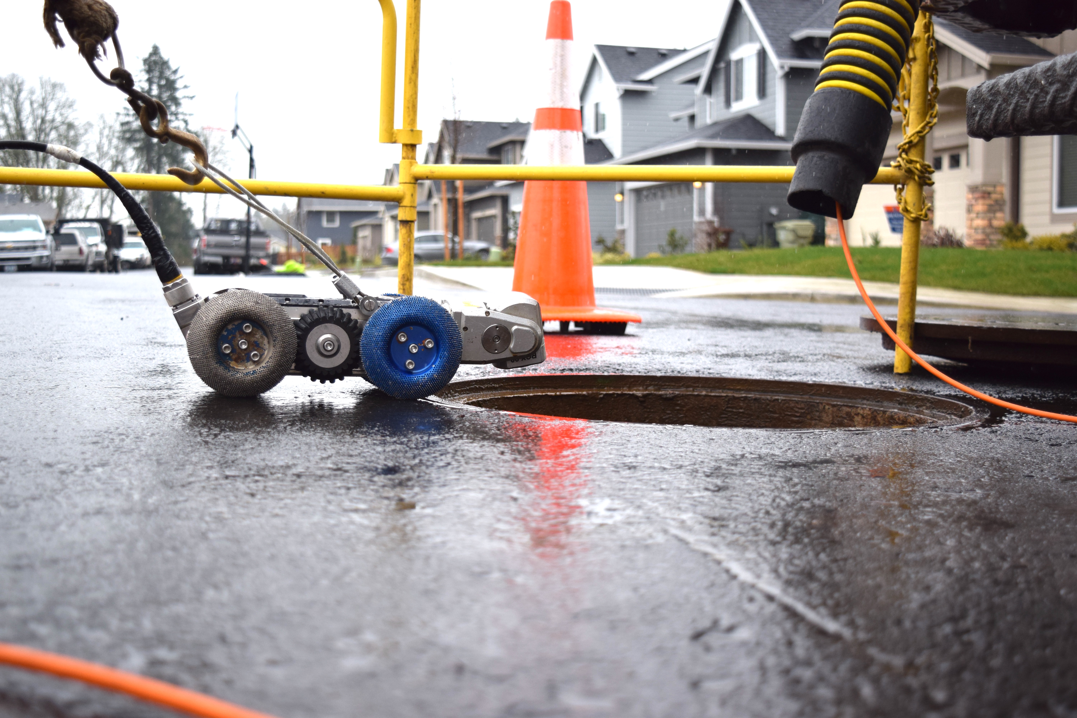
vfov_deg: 30.8
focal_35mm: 44
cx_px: 538
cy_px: 359
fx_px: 1301
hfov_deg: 45.0
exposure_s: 1/1000
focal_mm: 29
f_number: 4.5
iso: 400
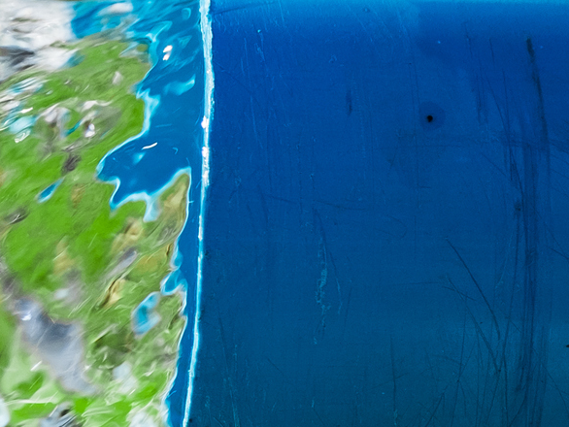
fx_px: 17168
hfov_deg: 1.9
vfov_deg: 1.4
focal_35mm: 1044
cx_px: -373
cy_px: 467
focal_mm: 200
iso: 200
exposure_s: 1/750
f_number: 4.8
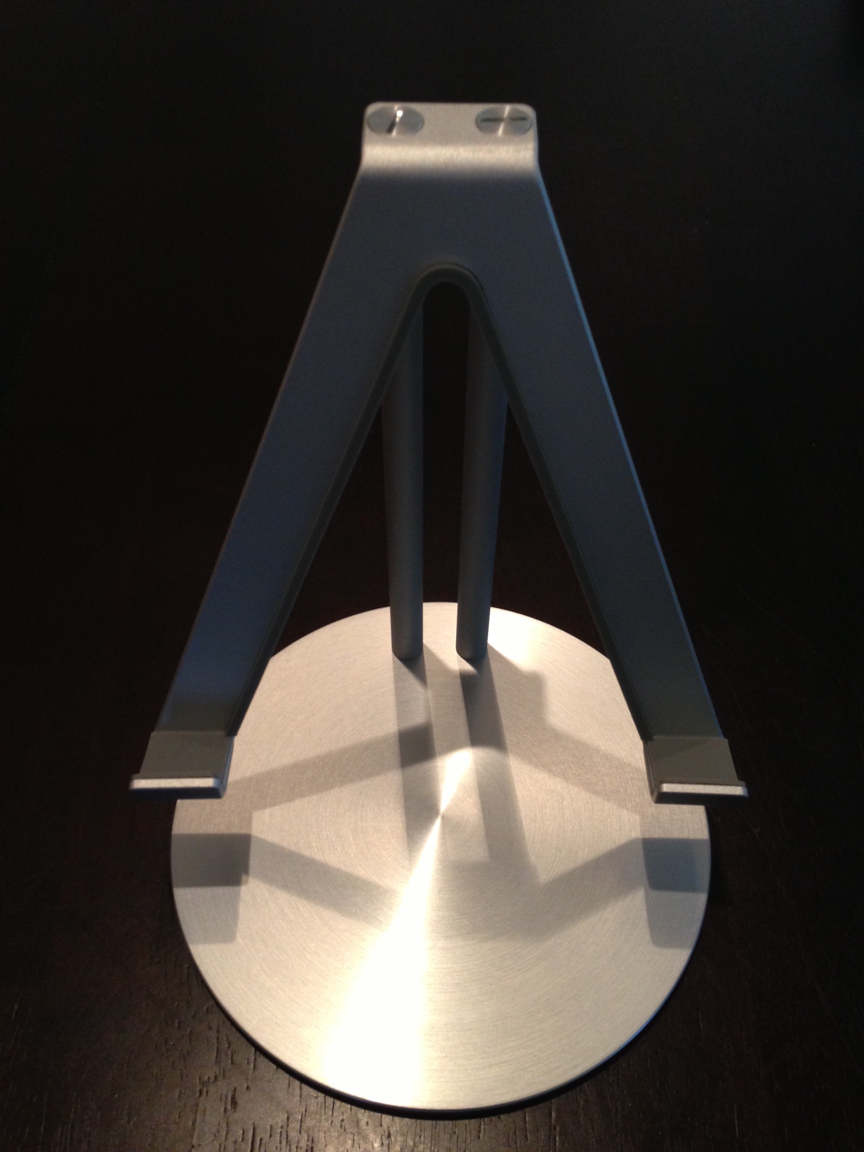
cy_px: 576
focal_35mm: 33
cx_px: 432
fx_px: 1098
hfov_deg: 42.9
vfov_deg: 55.4
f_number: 2.4
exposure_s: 1/20
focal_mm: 4.13
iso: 200
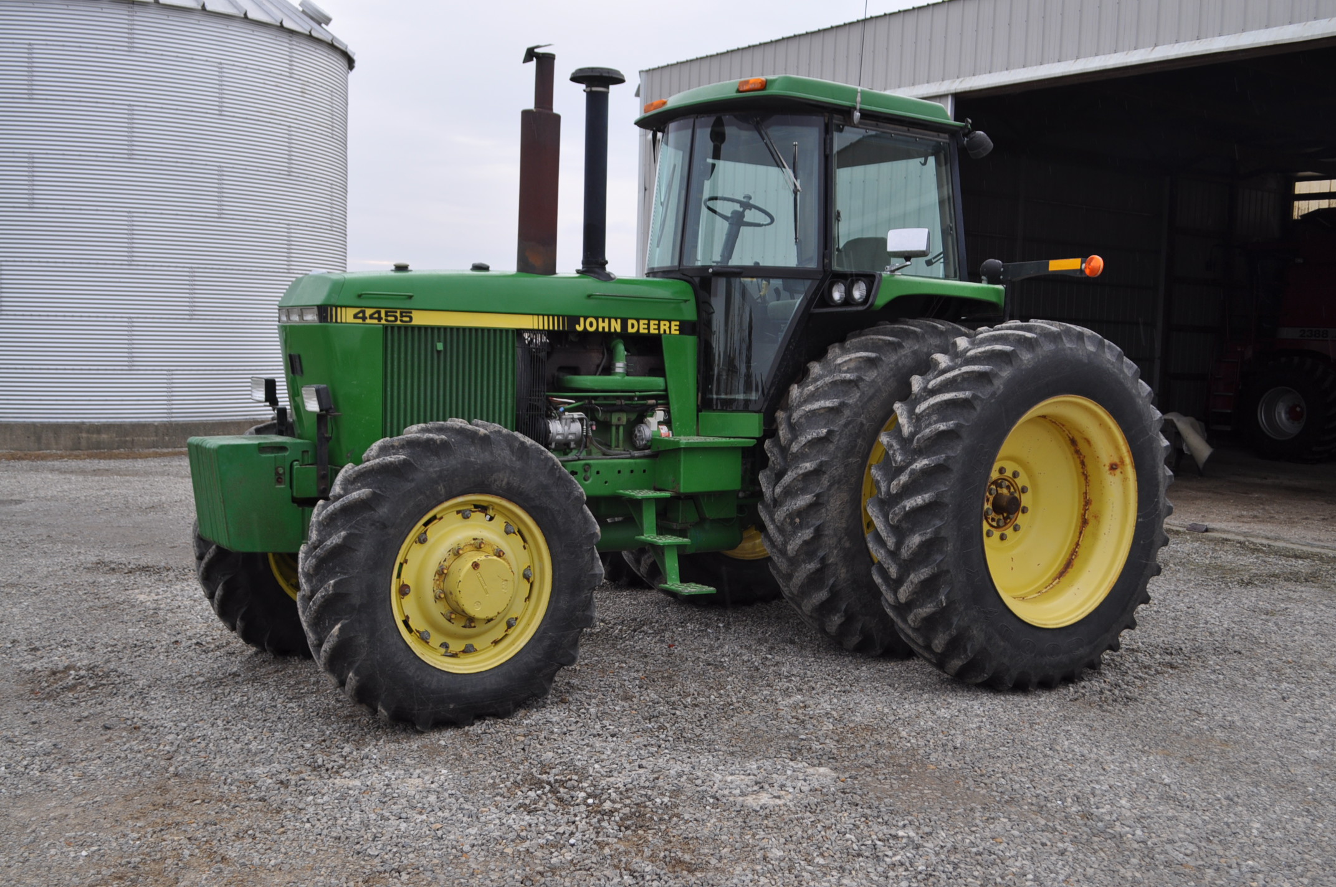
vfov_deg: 36.8
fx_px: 1334
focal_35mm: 36
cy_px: 444
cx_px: 668
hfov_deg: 53.2
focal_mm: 24
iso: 200
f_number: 5.6
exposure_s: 1/125
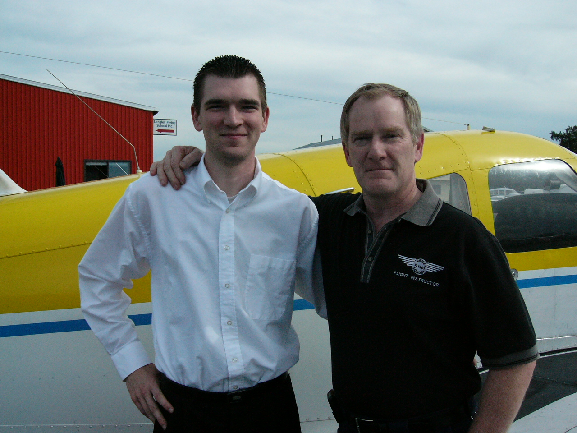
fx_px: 583
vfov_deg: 40.7
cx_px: 288
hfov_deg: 52.6
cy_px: 216
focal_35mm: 35
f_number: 8
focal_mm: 5.8
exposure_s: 1/500
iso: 200
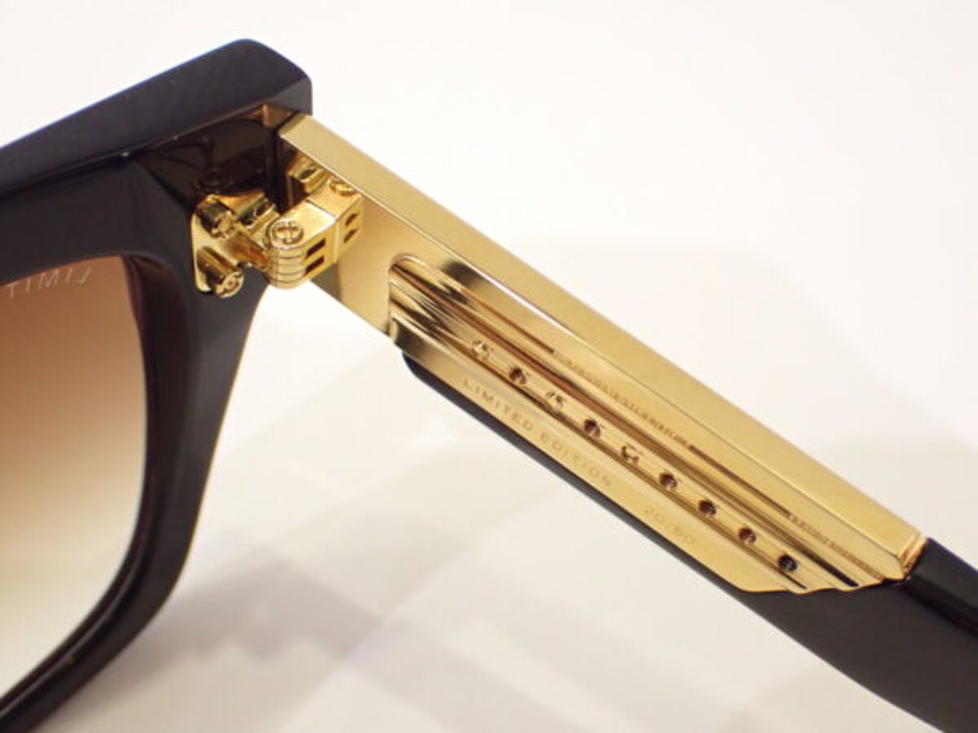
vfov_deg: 27.0
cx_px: 489
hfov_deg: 35.5
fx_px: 1526
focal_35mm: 54
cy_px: 366
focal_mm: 9.65
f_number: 3.3
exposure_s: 1/100
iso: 800
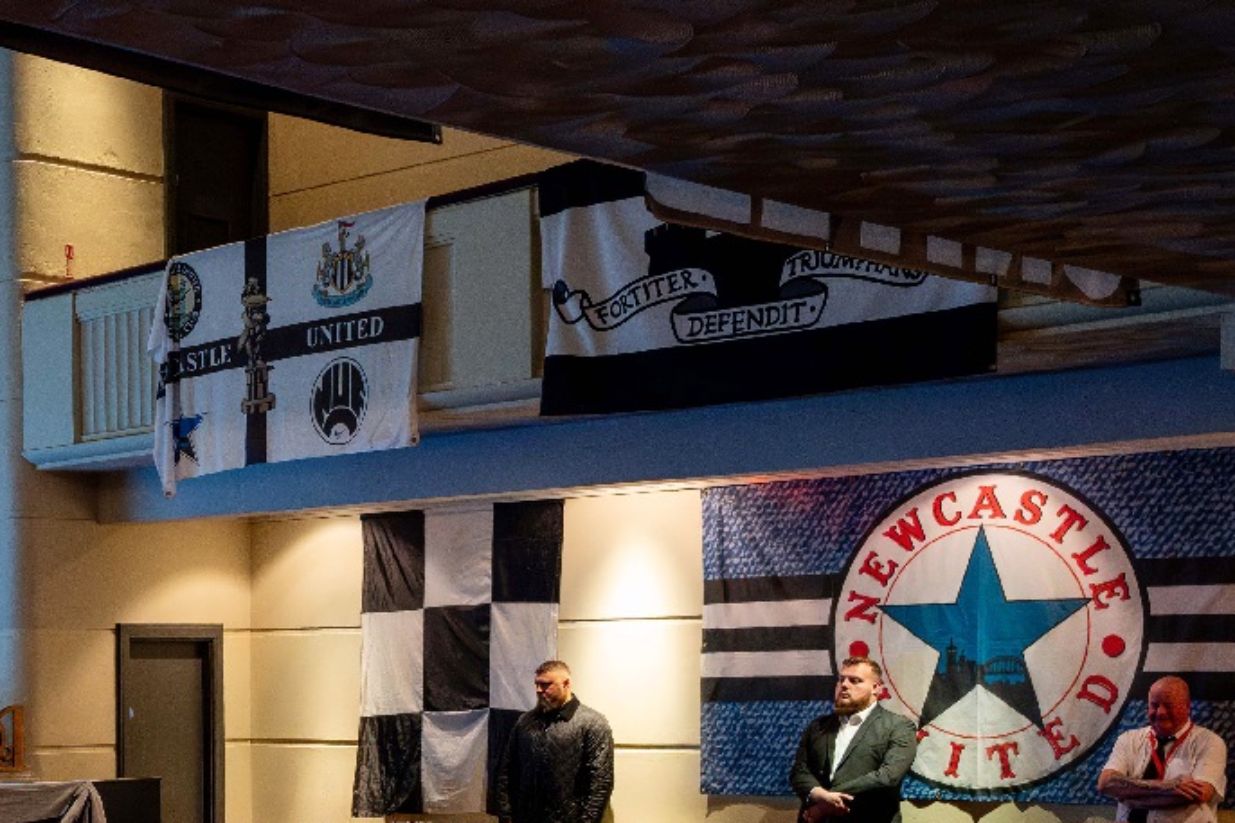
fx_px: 2401
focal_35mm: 70
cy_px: 782
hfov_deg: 26.7
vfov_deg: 19.0
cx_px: -97
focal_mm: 24
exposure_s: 1/100
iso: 4000
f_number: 2.8
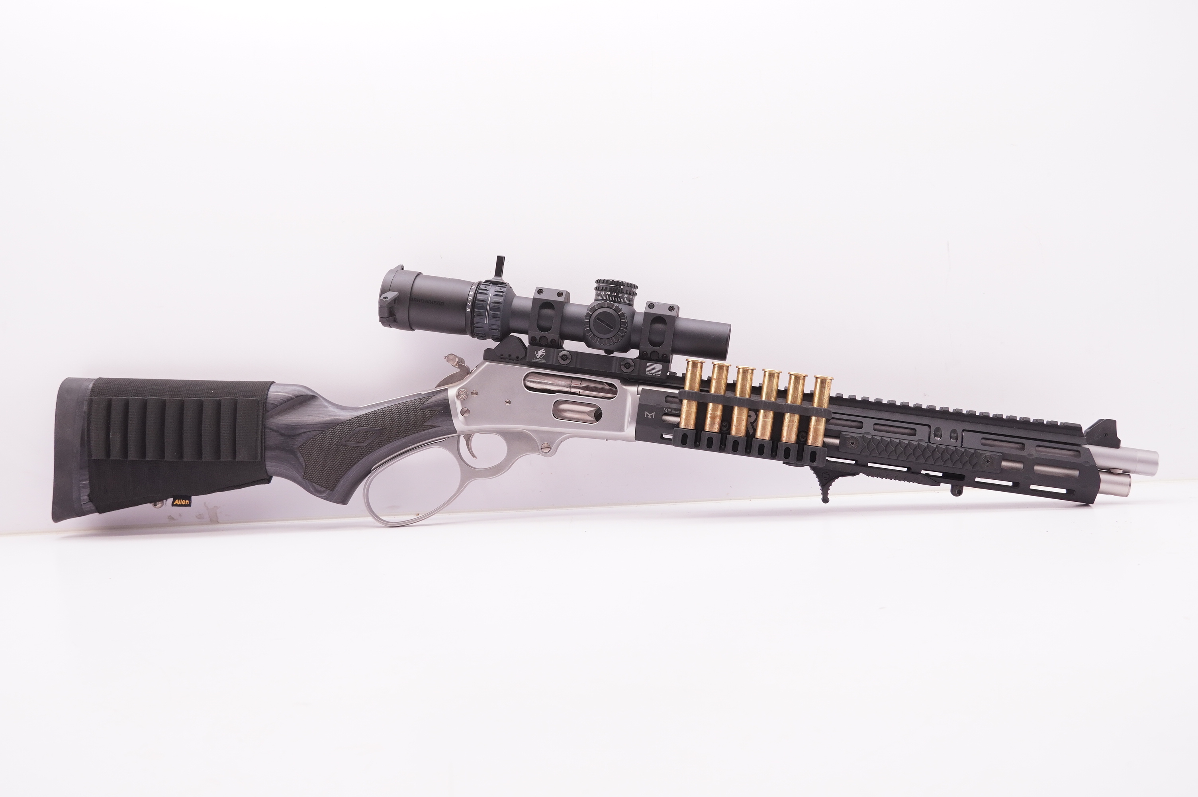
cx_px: 599
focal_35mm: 39
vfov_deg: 34.1
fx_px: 1297
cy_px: 398
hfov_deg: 49.6
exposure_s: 1/125
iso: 640
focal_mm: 26
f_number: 5.6
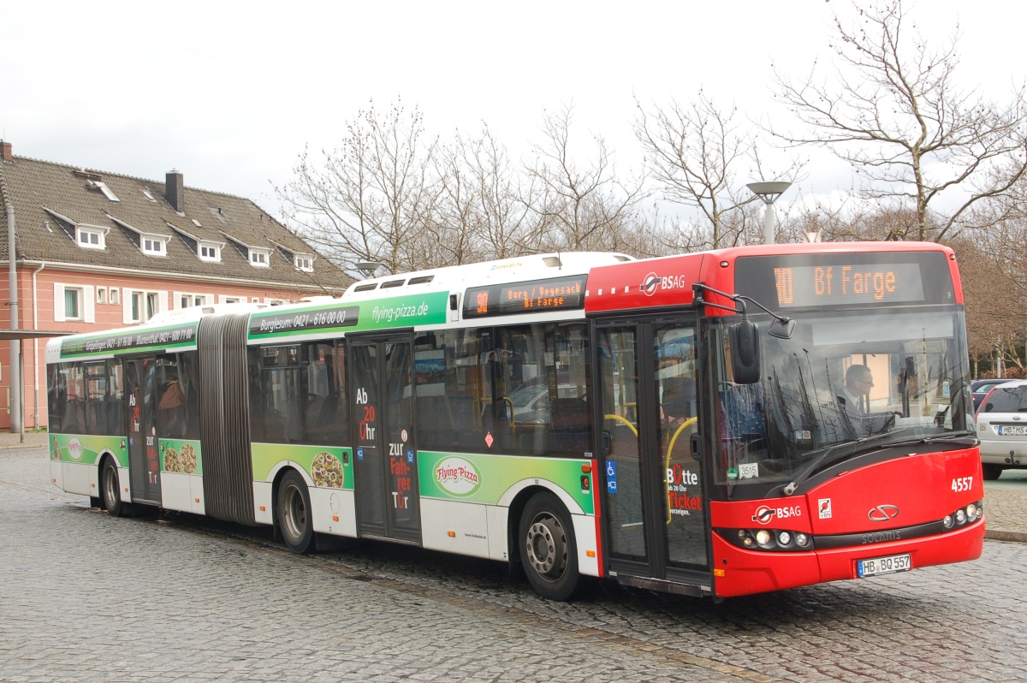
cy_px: 342
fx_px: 1454
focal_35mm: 51
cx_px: 514
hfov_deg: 38.9
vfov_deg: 26.4
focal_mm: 34
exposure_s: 1/80
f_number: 10
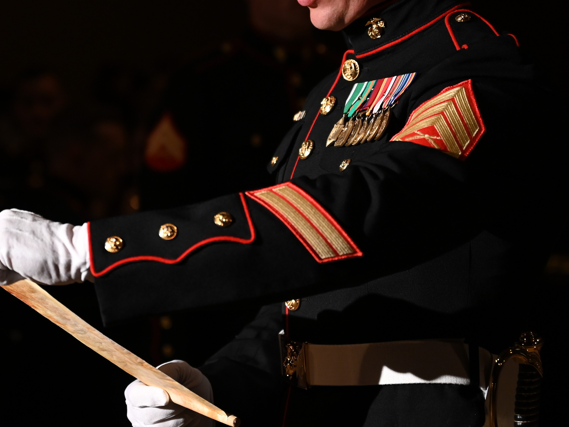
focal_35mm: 133
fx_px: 2186
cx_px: 167
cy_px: 79
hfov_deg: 14.8
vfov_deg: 11.1
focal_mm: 70
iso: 1600
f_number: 2.8
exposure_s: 1/100
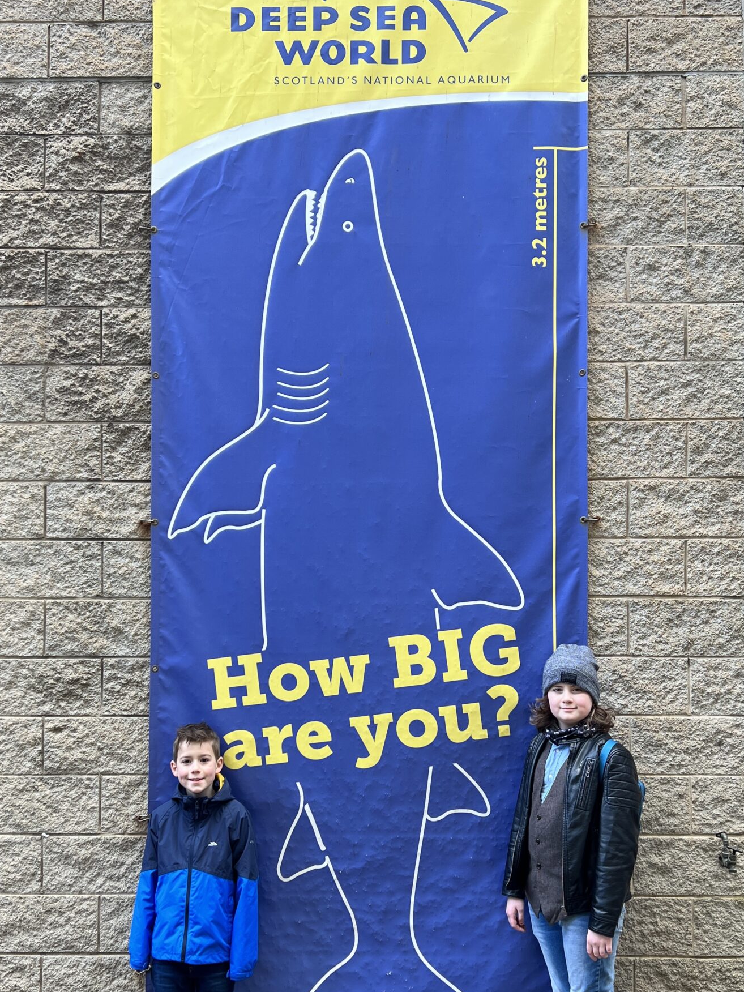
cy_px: 569
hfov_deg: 37.7
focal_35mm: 38
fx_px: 1089
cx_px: 367
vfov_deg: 48.8
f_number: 1.5
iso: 50
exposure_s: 1/121
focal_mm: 5.7
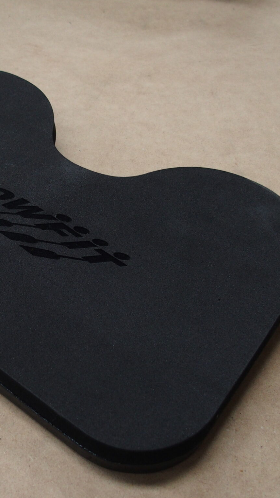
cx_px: 52
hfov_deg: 28.3
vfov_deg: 49.4
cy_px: 249
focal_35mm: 41
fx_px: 541
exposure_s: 1/30
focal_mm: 6
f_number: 2.8
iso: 250
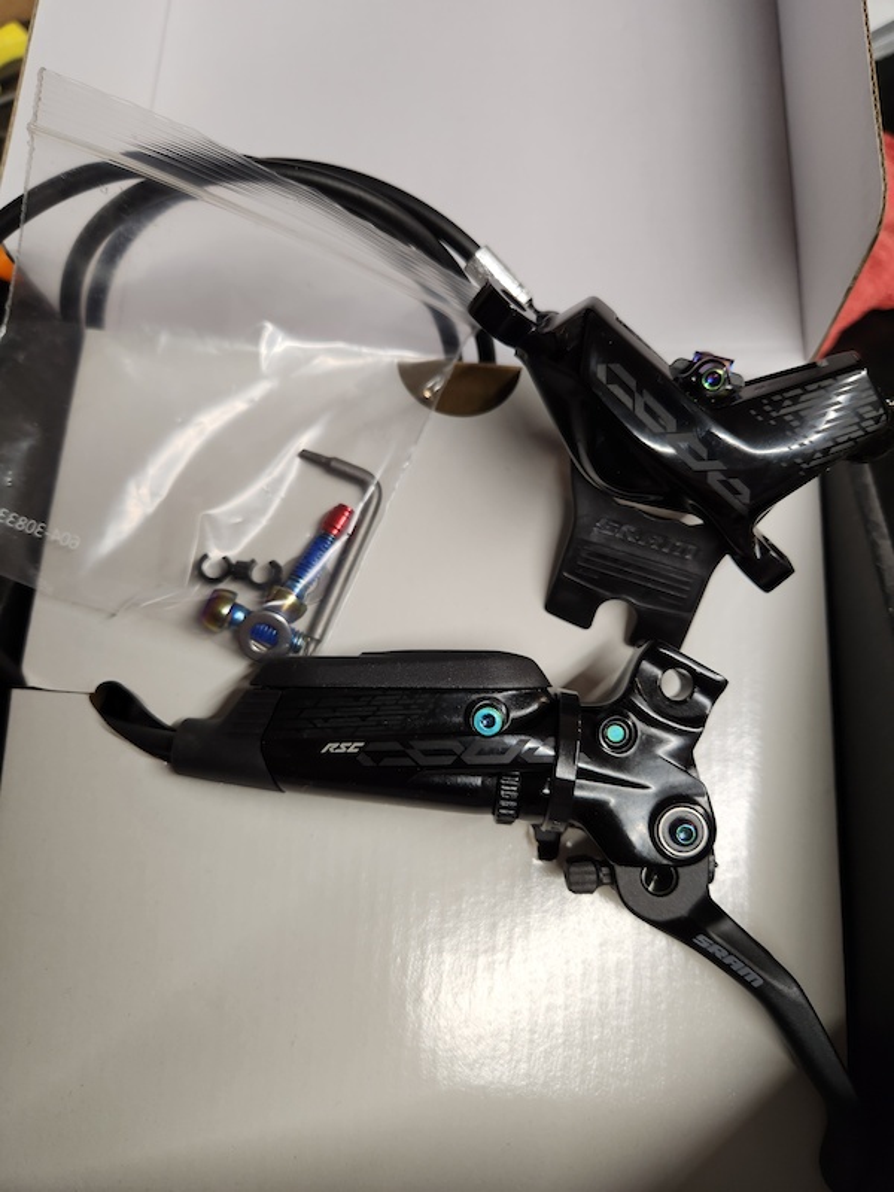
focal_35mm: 23
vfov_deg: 73.9
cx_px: 447
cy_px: 596
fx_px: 792
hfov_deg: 58.9
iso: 100
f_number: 1.8
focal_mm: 5.4
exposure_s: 1/120
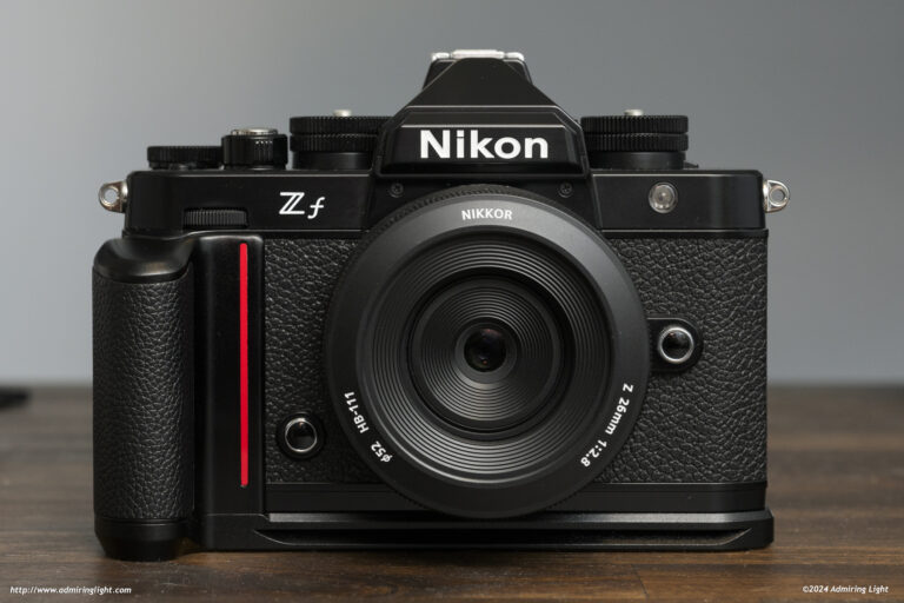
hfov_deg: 31.0
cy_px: 302
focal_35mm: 65
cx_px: 452
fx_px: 1632
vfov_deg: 20.9
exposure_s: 1/60
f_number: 7.1
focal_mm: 65
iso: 800
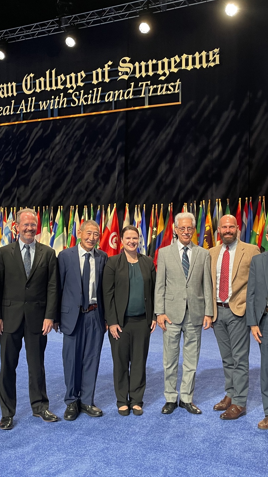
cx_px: 132
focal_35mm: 38
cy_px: 238
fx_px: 480
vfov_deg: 52.8
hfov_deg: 31.2
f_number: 1.6
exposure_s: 1/60
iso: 160
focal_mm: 4.2
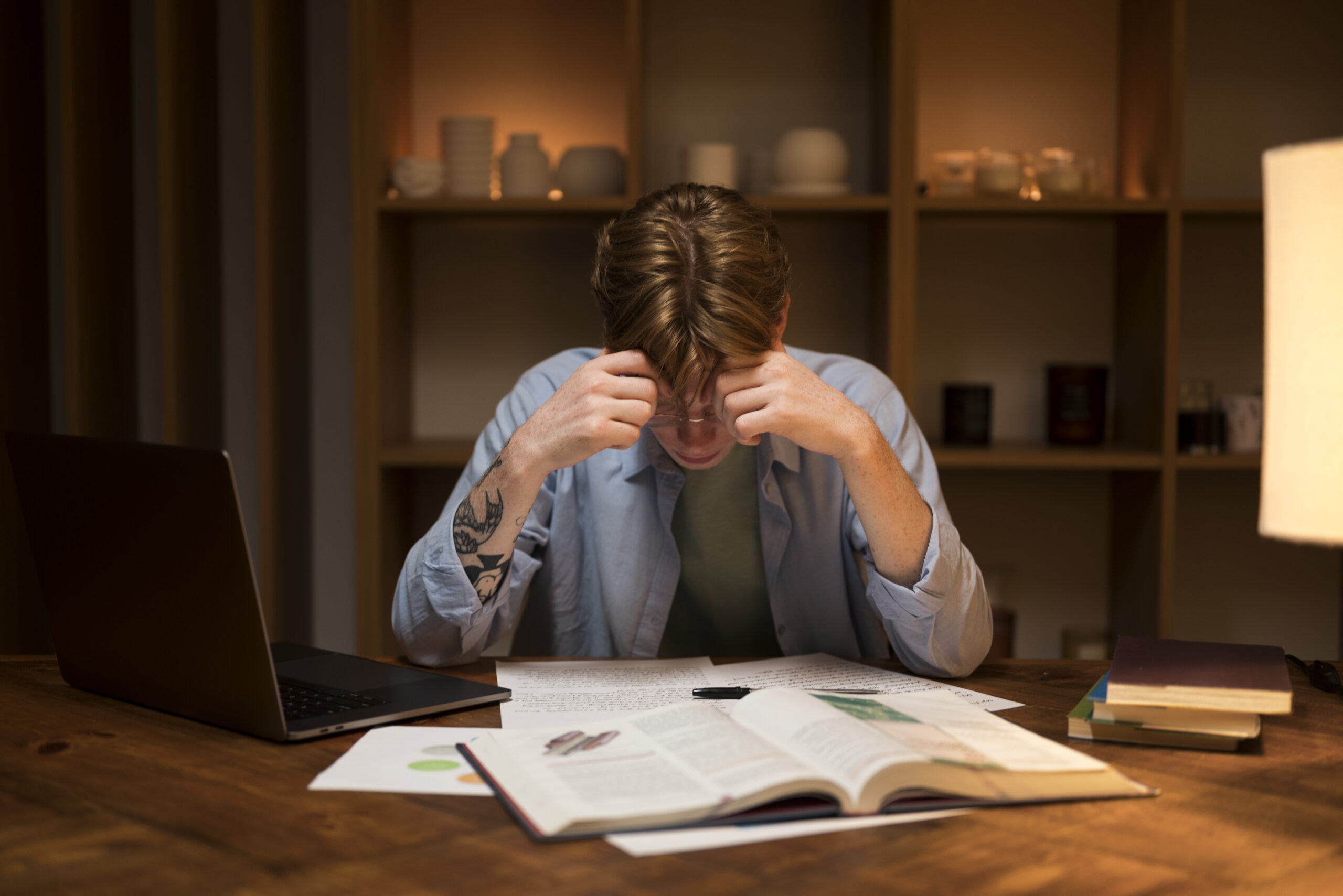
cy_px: 448
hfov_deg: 39.6
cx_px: 672
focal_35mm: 50
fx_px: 1866
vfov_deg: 27.0
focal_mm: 50
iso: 250
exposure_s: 1/80
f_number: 2
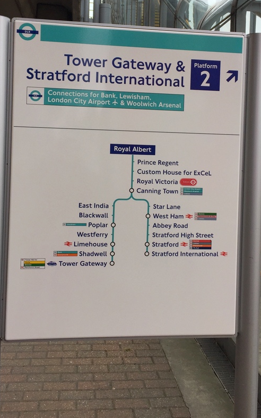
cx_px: 134
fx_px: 455
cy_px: 148
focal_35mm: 40
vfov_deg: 48.6
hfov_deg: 32.0
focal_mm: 4.15
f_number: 2.2
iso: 32
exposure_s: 1/262
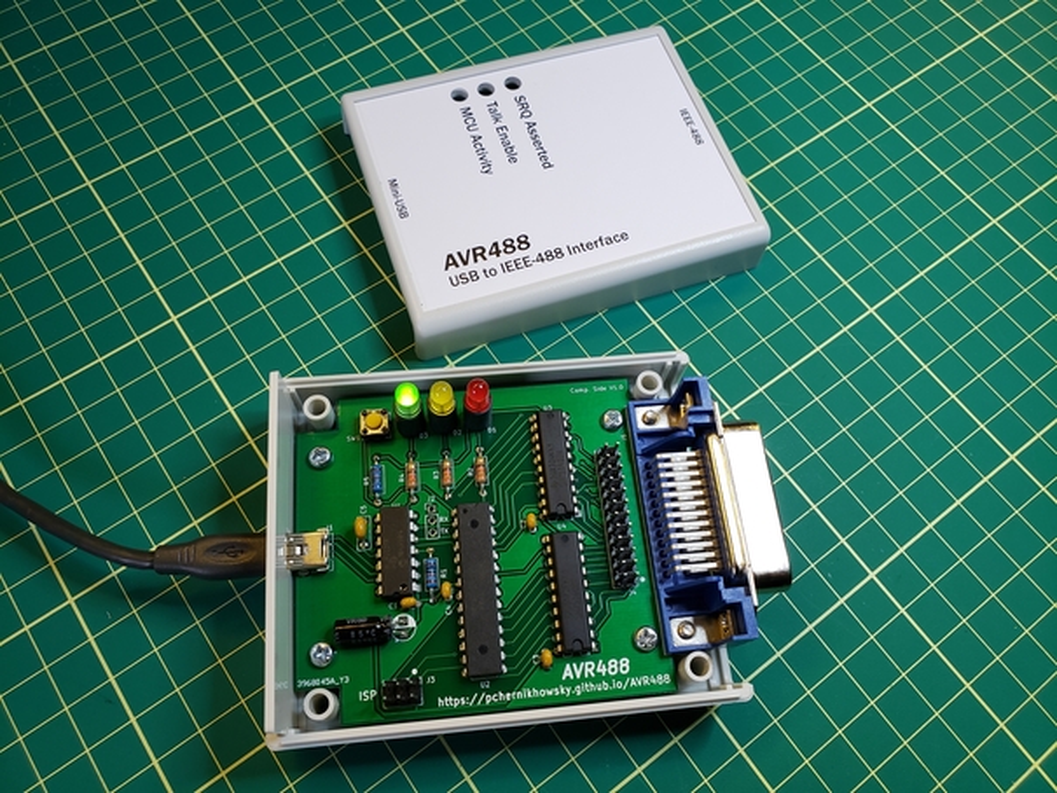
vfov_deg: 53.1
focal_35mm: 26
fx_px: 794
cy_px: 396
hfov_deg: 67.3
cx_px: 528
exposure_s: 1/60
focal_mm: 4.3
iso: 125
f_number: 2.4
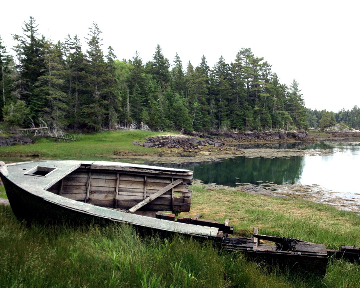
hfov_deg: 49.1
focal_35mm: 37
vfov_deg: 40.1
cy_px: 142
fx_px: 394
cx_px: 181
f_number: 2.4
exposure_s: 1/158
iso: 50
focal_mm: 4.28
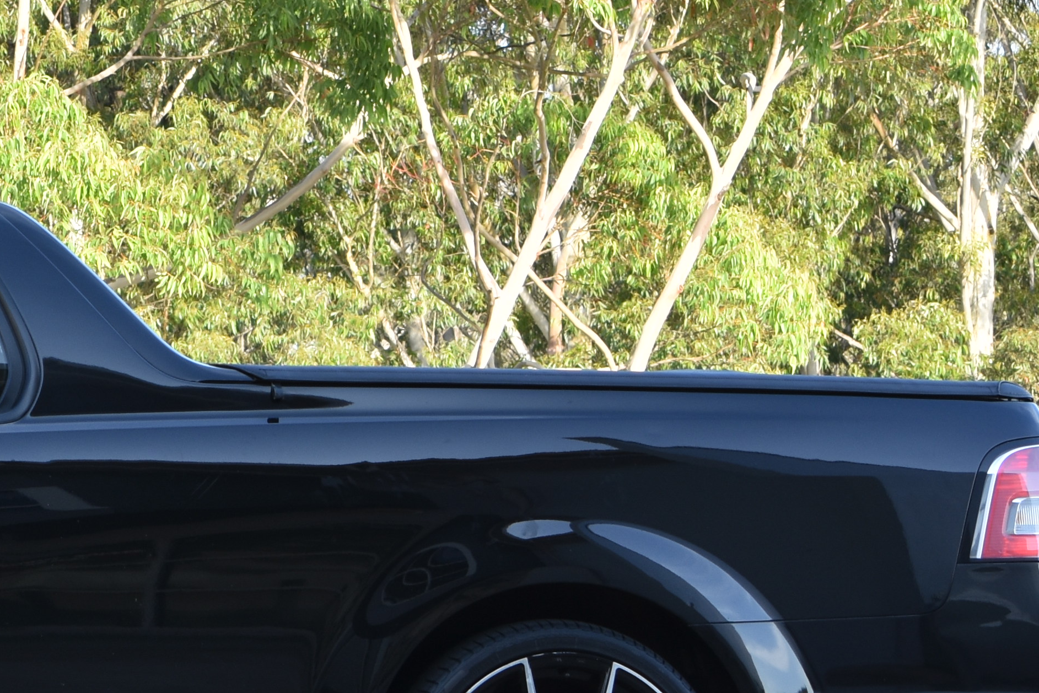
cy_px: 375
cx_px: -306
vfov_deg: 5.2
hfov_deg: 7.8
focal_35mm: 263
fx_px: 7579
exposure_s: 1/80
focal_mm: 55
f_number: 8
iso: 100
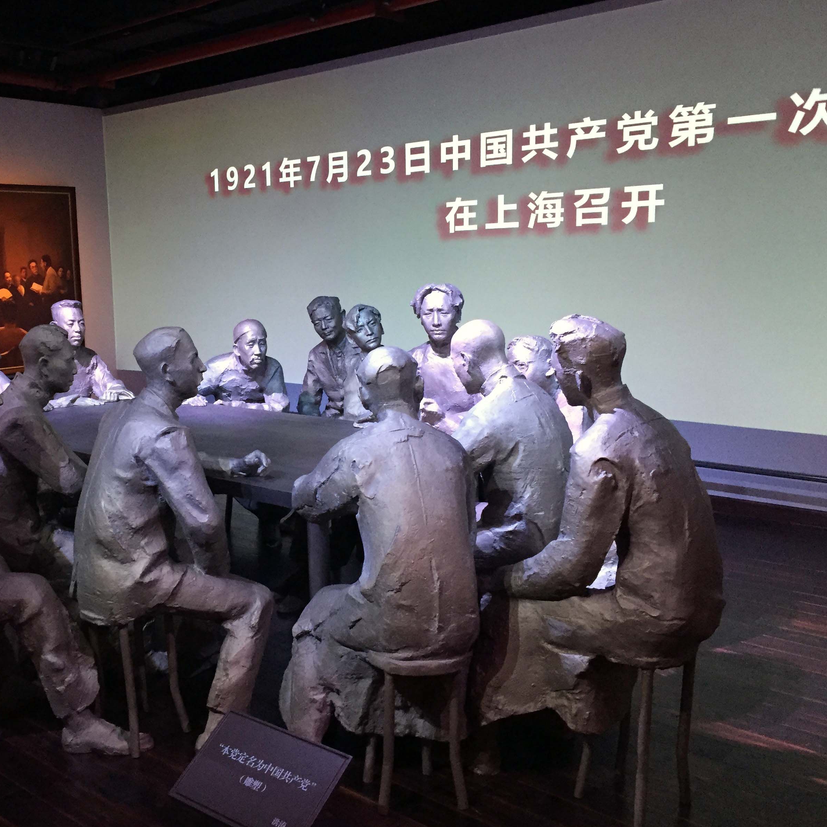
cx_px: 273
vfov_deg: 47.2
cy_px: 407
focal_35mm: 35
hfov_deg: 46.5
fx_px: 946
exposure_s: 1/20
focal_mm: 4.15
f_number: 2.2
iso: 250
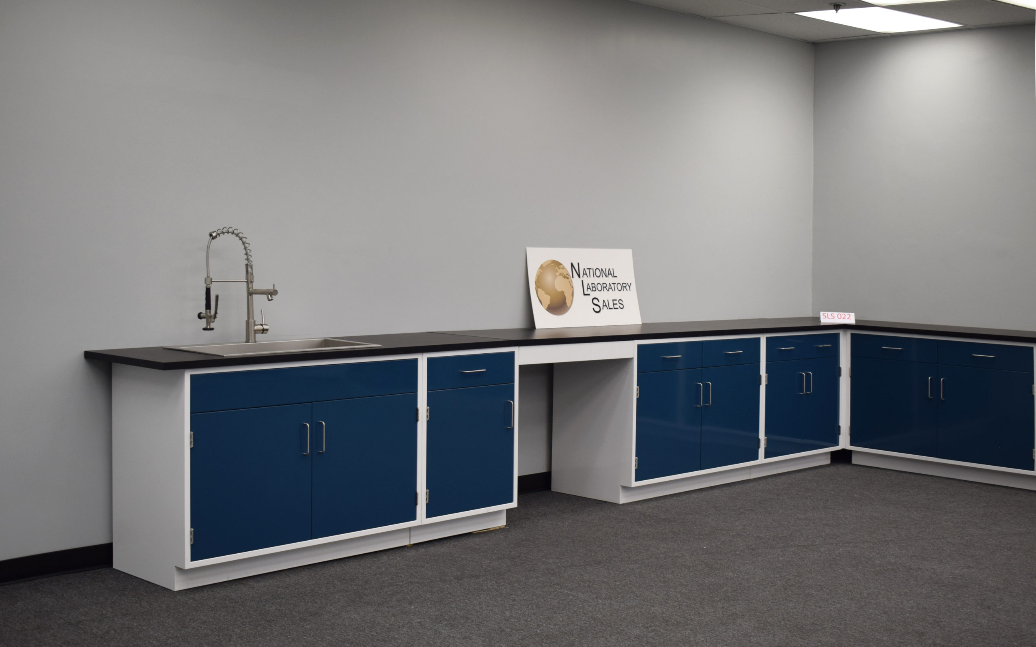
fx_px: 1299
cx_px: 517
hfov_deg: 43.5
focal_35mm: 46
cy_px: 330
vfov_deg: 28.0
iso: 400
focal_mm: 30
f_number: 5
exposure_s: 1/100
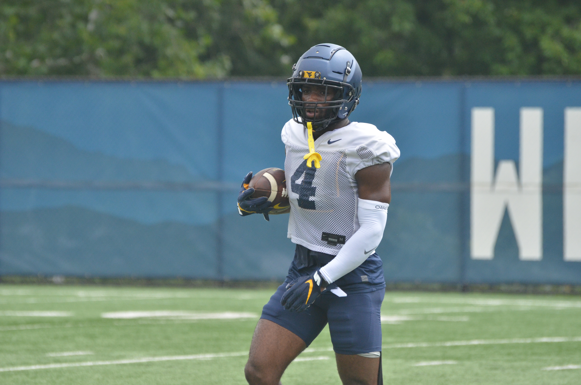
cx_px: 290
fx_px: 5315
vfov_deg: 4.1
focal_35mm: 330
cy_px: 192
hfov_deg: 6.3
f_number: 5.3
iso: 1000
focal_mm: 220
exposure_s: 1/2500
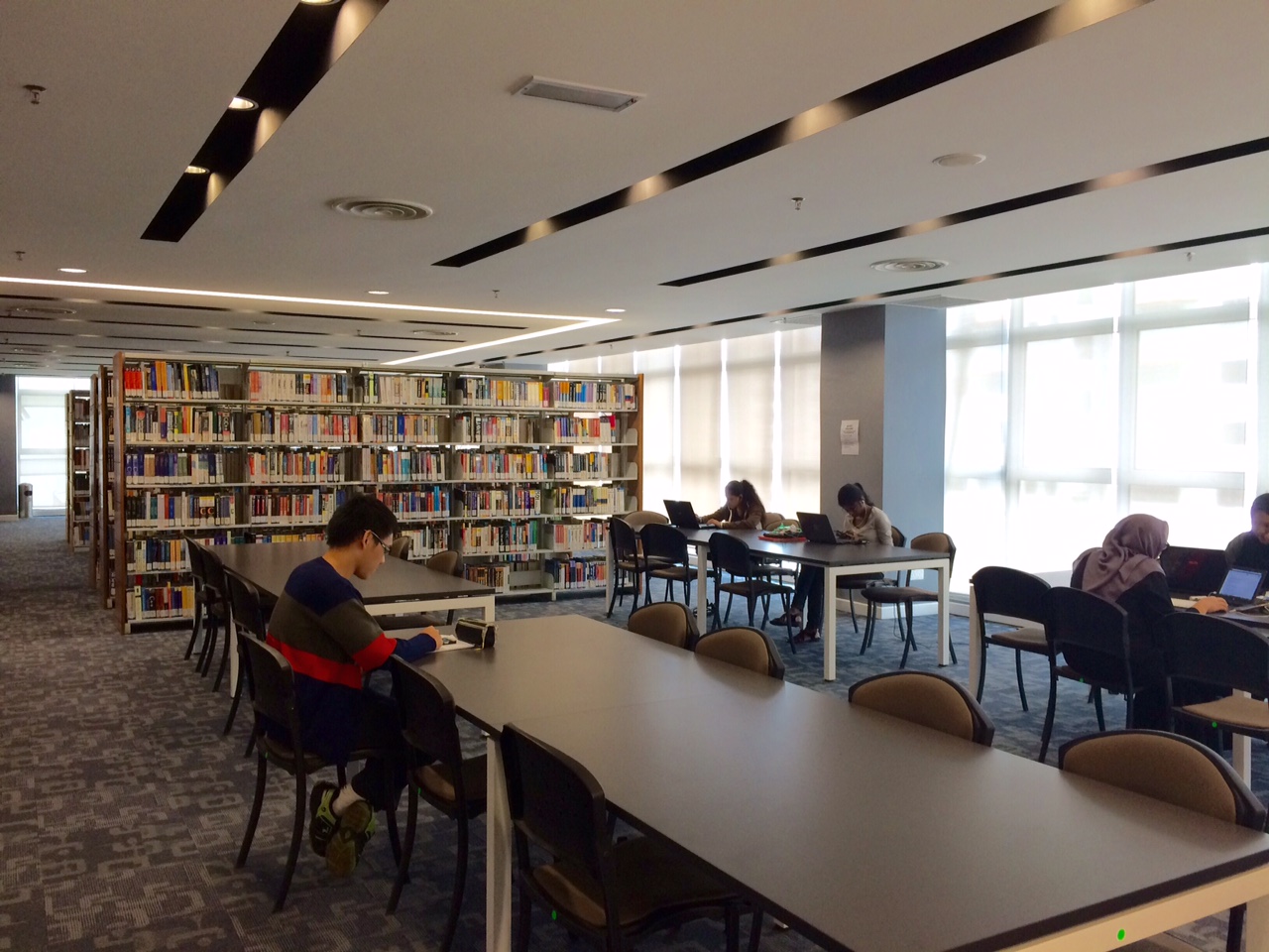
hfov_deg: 61.7
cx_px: 634
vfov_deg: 48.2
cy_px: 476
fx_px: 1063
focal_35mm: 29
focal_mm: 4.15
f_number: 2.2
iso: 80
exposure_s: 1/30
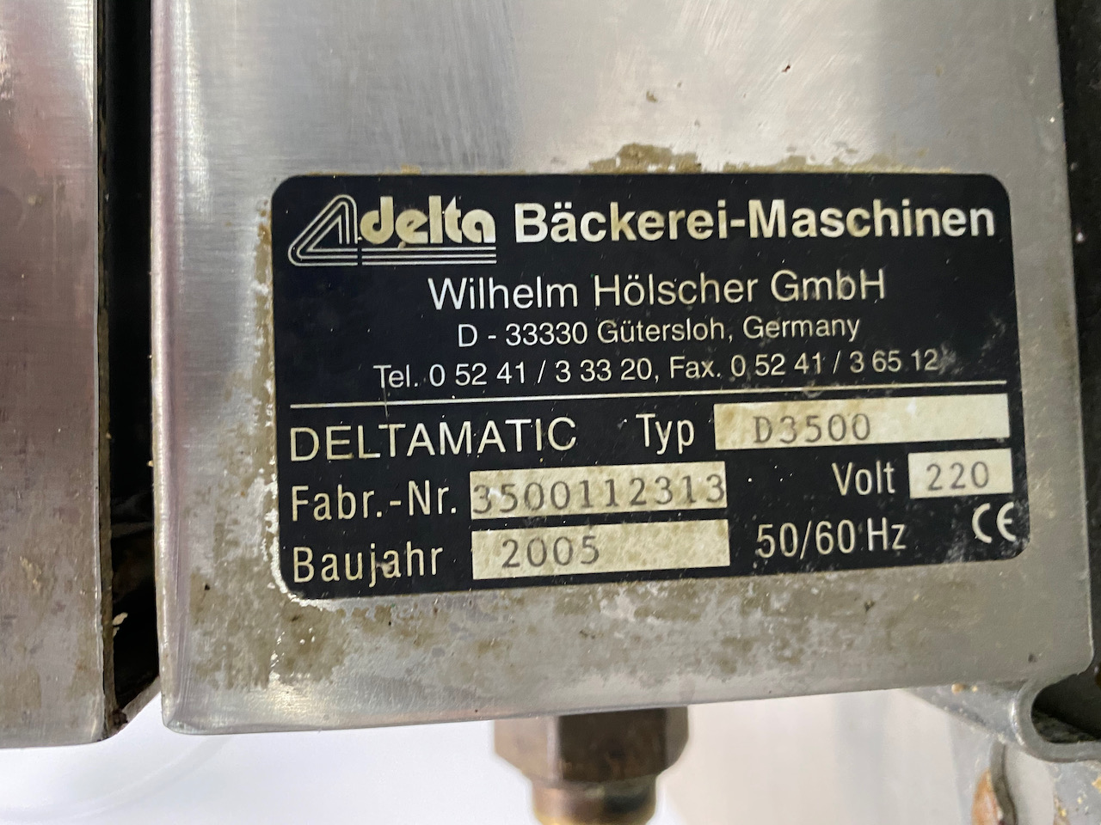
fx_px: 827
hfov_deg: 67.3
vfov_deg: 53.1
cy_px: 412
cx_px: 550
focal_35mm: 26
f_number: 1.8
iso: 320
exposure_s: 1/33
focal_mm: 4.25
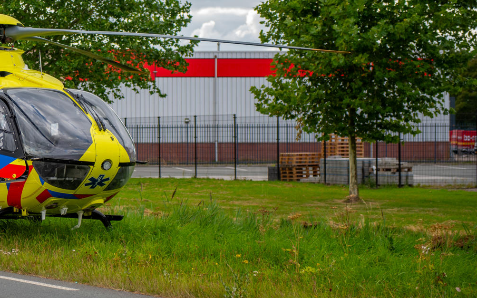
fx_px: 1521
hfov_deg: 17.5
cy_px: 135
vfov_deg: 11.2
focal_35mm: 117
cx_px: 22
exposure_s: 1/640
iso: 100
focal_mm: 60
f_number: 2.8
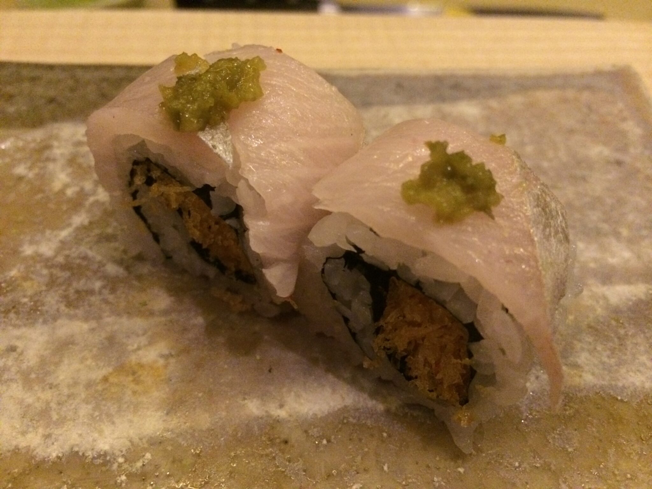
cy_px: 244
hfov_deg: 60.0
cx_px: 326
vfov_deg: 46.8
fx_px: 565
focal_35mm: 30
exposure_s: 1/15
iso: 640
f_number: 2.2
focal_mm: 4.12
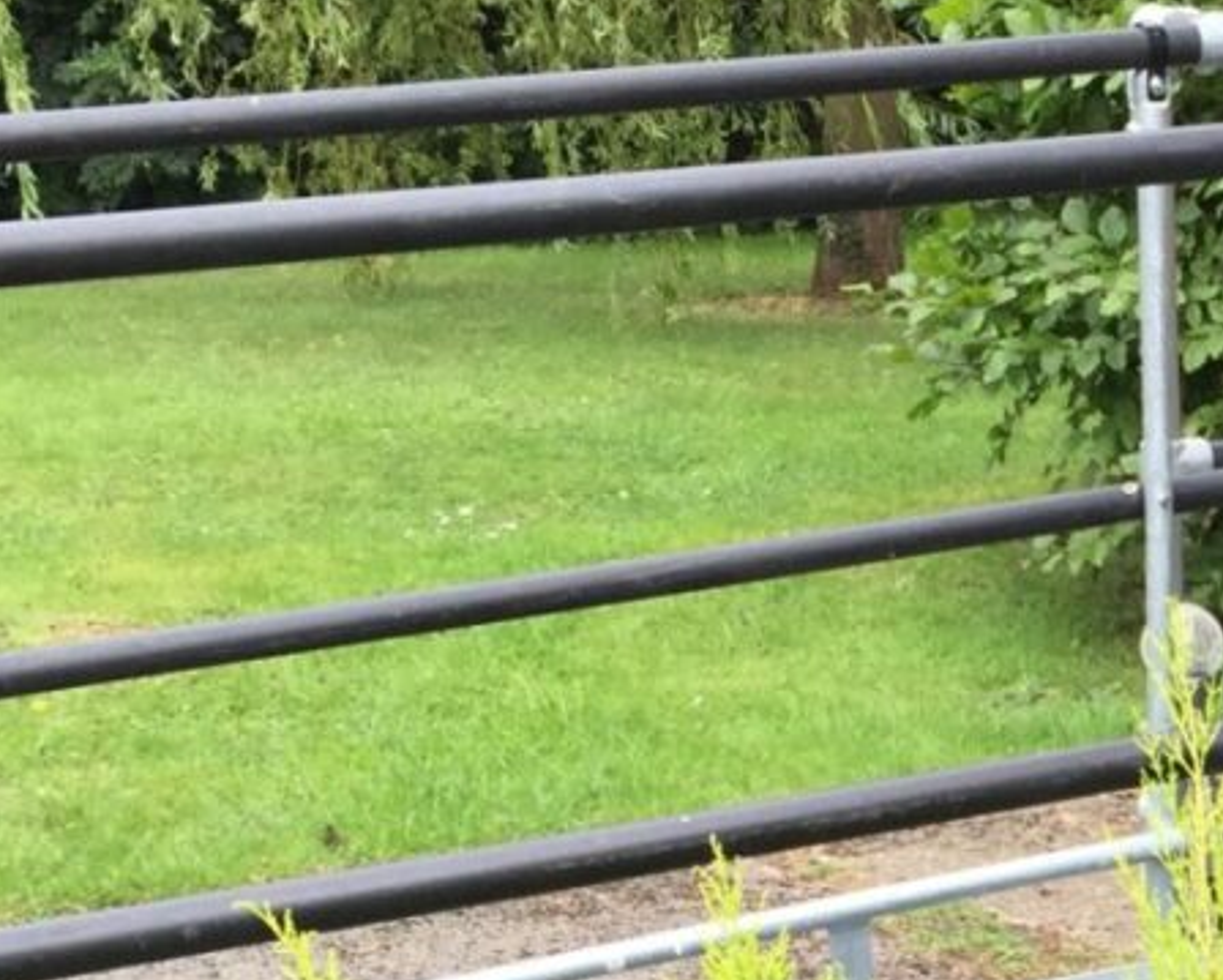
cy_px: 1215
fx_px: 3513
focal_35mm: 97
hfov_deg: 18.5
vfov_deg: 15.3
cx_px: 1551
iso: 32
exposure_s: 1/302
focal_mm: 4.15
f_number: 2.2
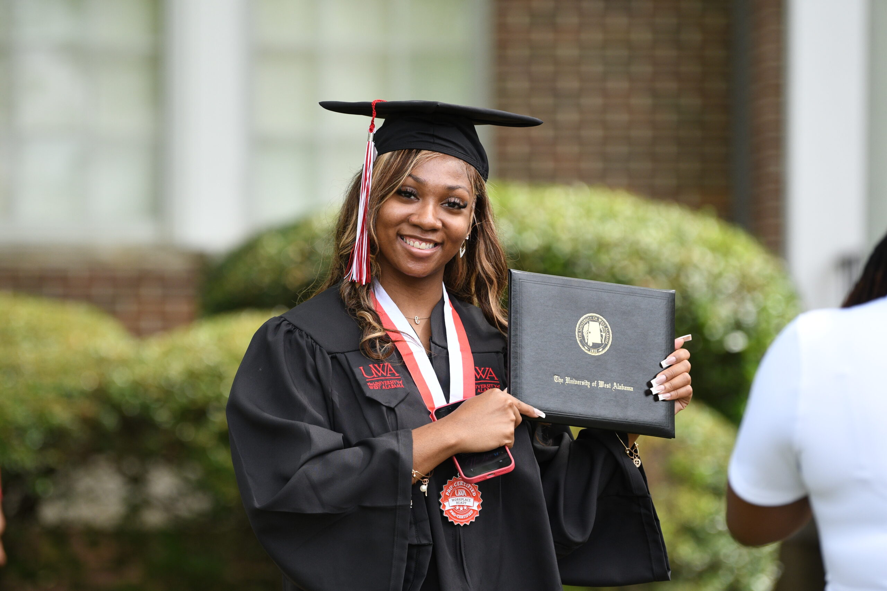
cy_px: 296
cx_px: 444
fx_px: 5913
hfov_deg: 8.6
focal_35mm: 240
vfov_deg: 5.7
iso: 500
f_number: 2.8
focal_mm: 160
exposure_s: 1/2000
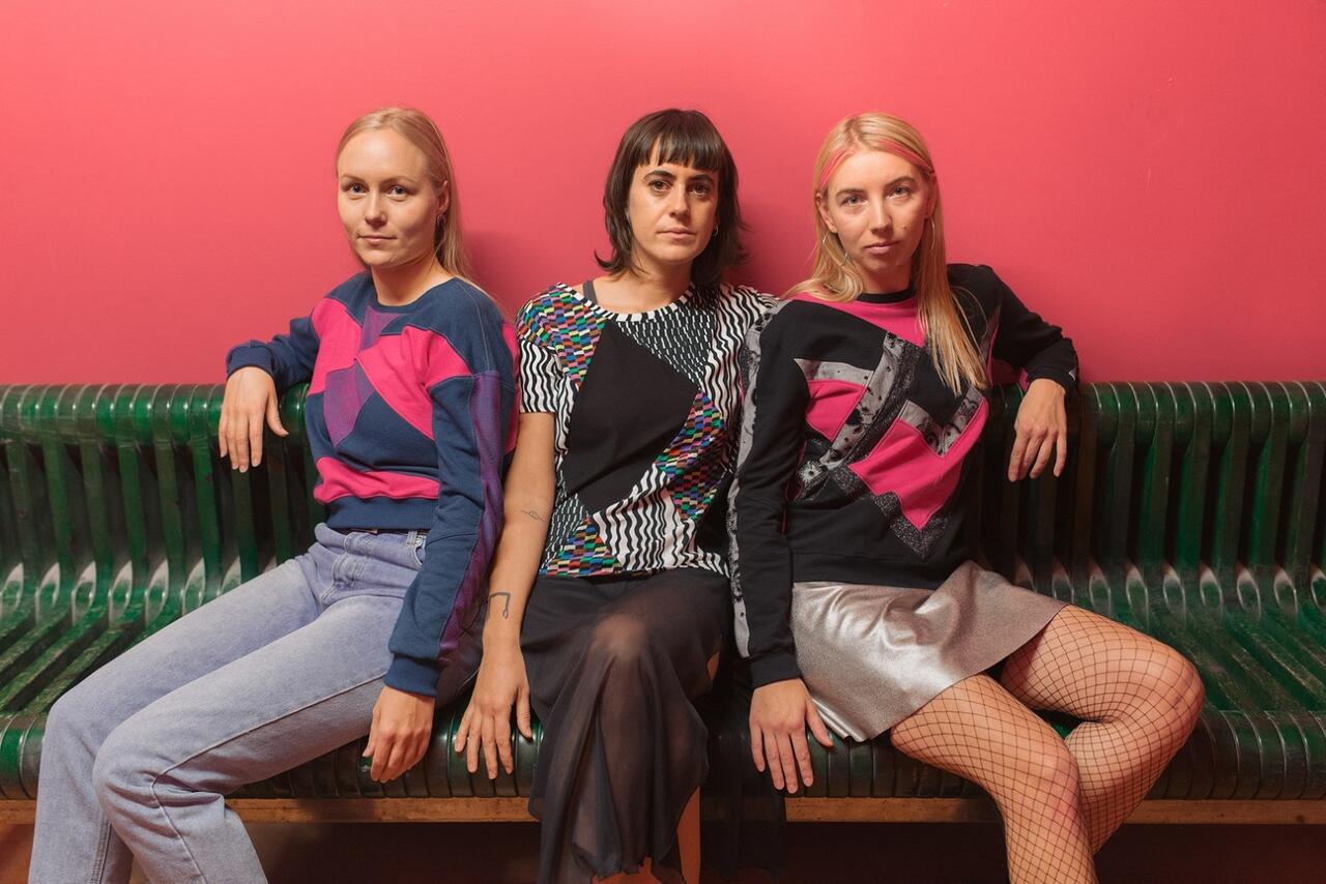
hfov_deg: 54.4
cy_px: 442
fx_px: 1289
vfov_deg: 37.9
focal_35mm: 35
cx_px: 663
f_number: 3.2
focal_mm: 35
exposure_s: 1/50
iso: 1600
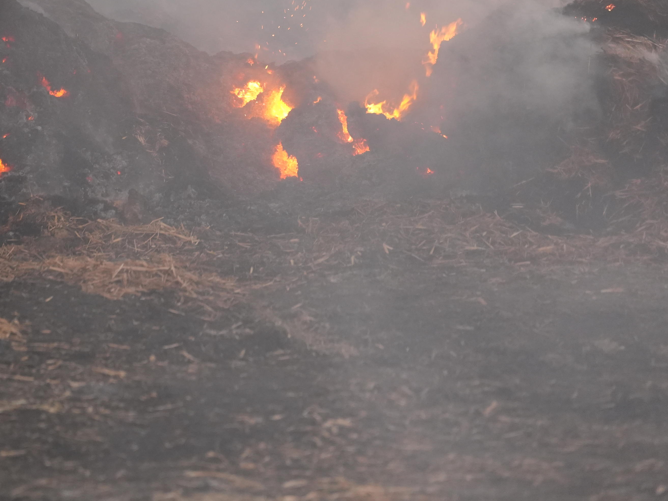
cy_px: 96
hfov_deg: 7.2
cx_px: 188
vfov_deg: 5.4
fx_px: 5307
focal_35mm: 275
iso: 2500
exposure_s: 1/160
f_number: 2.8
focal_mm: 150
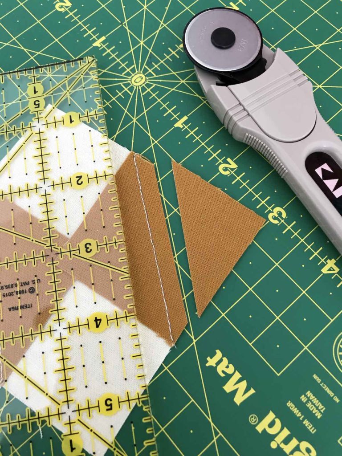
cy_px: 228
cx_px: 171
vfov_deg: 63.4
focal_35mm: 28
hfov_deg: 49.7
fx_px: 369
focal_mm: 3.99
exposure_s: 1/15
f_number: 1.8
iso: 50
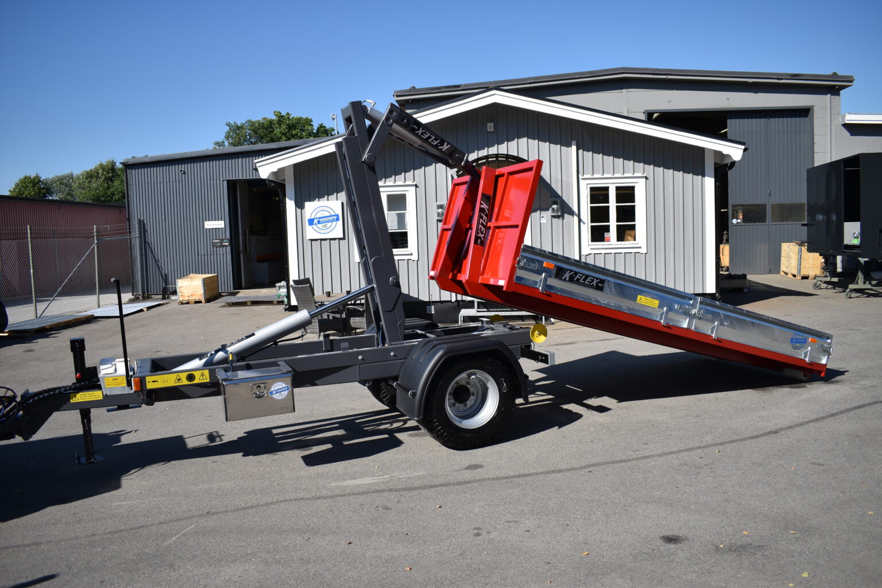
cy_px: 294
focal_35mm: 27
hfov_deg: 67.4
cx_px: 441
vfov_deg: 47.9
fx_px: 661
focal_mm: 18
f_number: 4
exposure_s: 1/1000
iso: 100
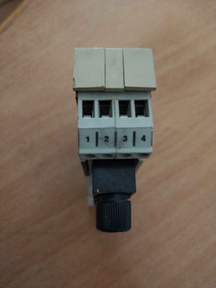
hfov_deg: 53.1
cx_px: 108
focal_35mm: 26
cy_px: 144
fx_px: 216
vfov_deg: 67.3
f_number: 1.8
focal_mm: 4.75
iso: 1043
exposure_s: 1/20
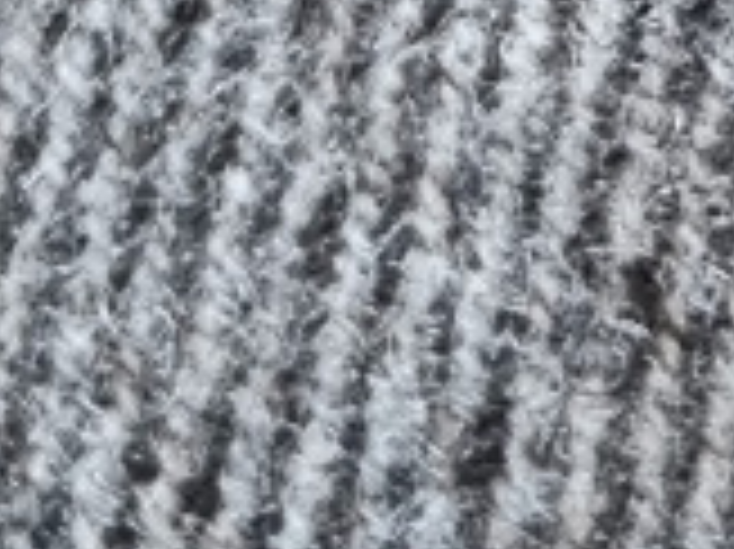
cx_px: 1286
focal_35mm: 206
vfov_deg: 6.4
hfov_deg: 9.2
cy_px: -1305
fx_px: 4365
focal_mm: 5.4
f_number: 1.8
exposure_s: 1/50
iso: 500
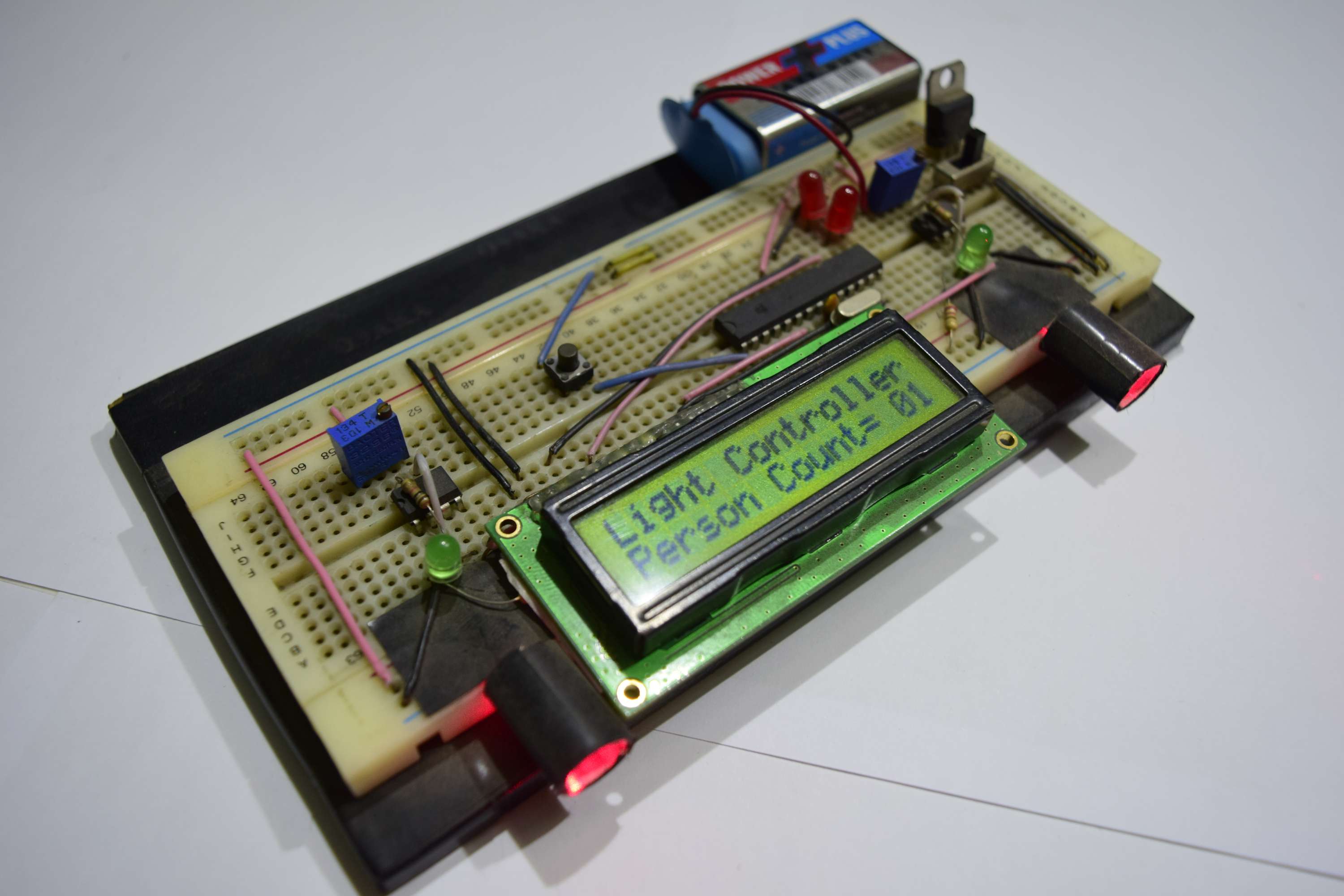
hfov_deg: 61.9
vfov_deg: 43.6
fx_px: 1120
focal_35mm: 30
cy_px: 448
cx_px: 672
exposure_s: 1/160
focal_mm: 20
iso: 400
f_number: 3.8
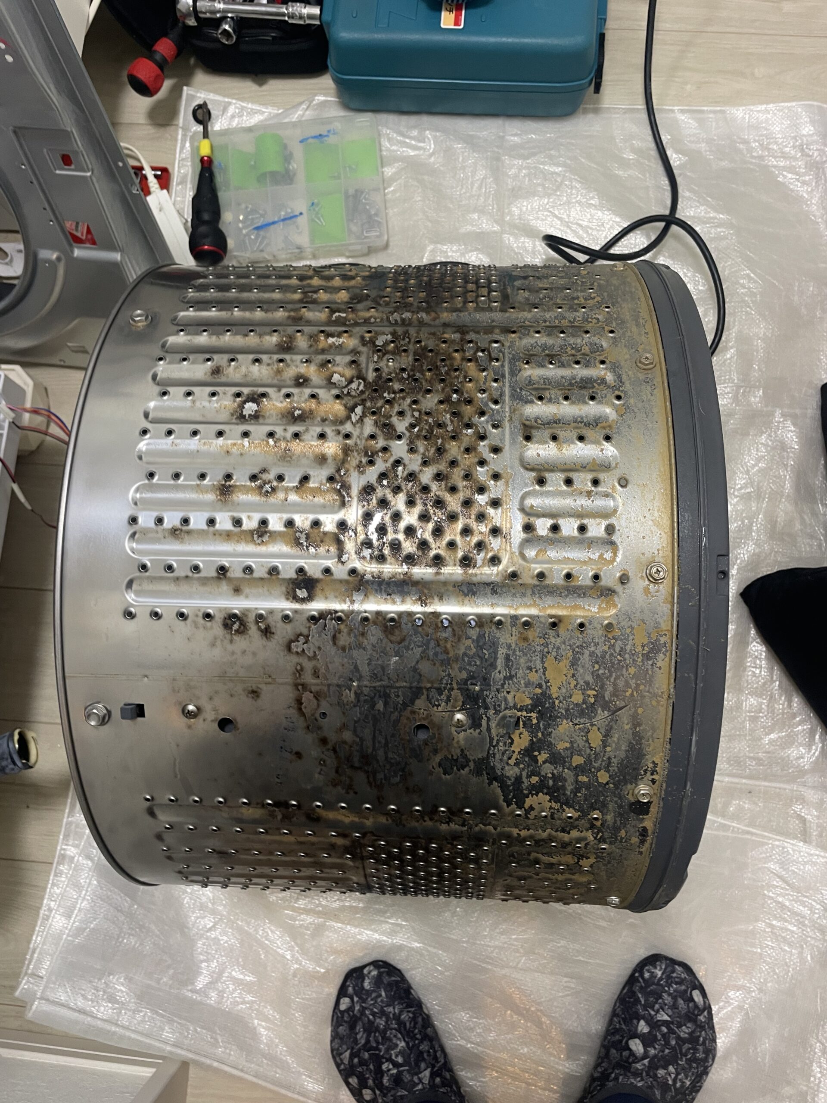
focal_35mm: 26
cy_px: 552
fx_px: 828
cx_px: 414
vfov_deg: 67.3
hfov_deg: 53.1
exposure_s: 1/50
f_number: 1.6
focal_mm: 4.2
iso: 100
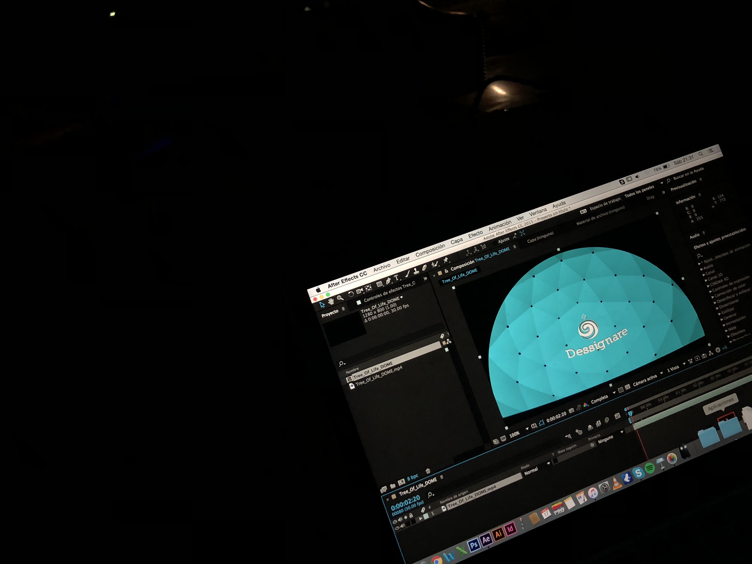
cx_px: 376
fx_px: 608
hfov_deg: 63.4
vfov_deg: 49.7
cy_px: 282
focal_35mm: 28
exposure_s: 1/15
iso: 80
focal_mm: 3.99
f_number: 1.8
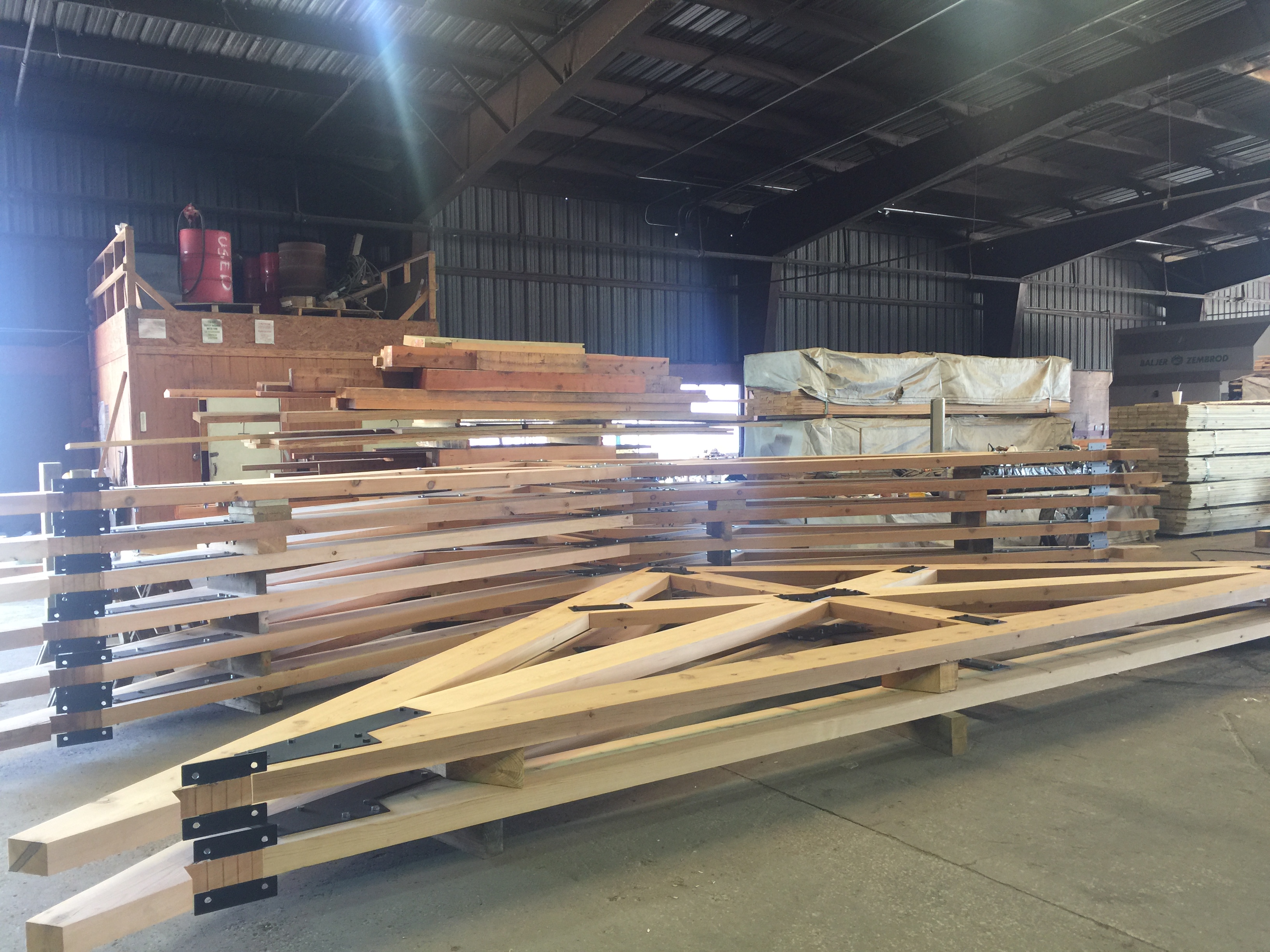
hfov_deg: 61.7
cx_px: 635
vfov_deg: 48.2
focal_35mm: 29
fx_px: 1064
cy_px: 476
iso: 40
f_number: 2.2
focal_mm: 4.15
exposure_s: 1/15
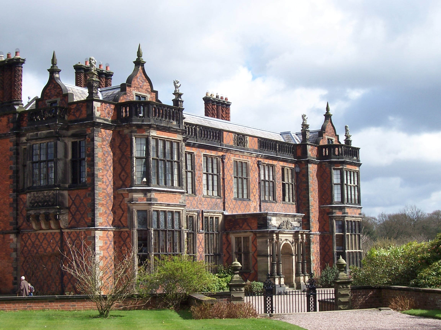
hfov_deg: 29.4
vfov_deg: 22.3
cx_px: 220
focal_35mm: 66
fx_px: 841
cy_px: 165
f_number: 6.7
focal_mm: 10.8
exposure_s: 1/180
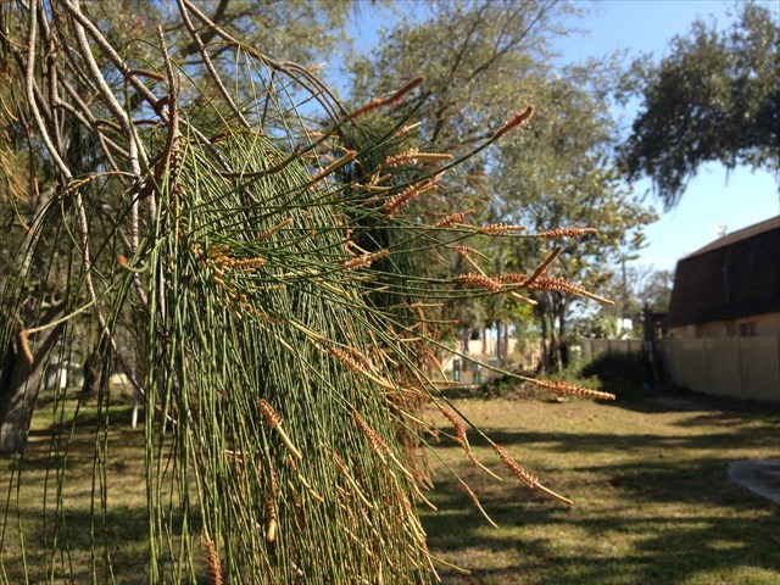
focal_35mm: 33
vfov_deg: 42.9
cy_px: 292
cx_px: 390
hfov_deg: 55.4
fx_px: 744
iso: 50
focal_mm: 4.12
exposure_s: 1/821
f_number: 2.4
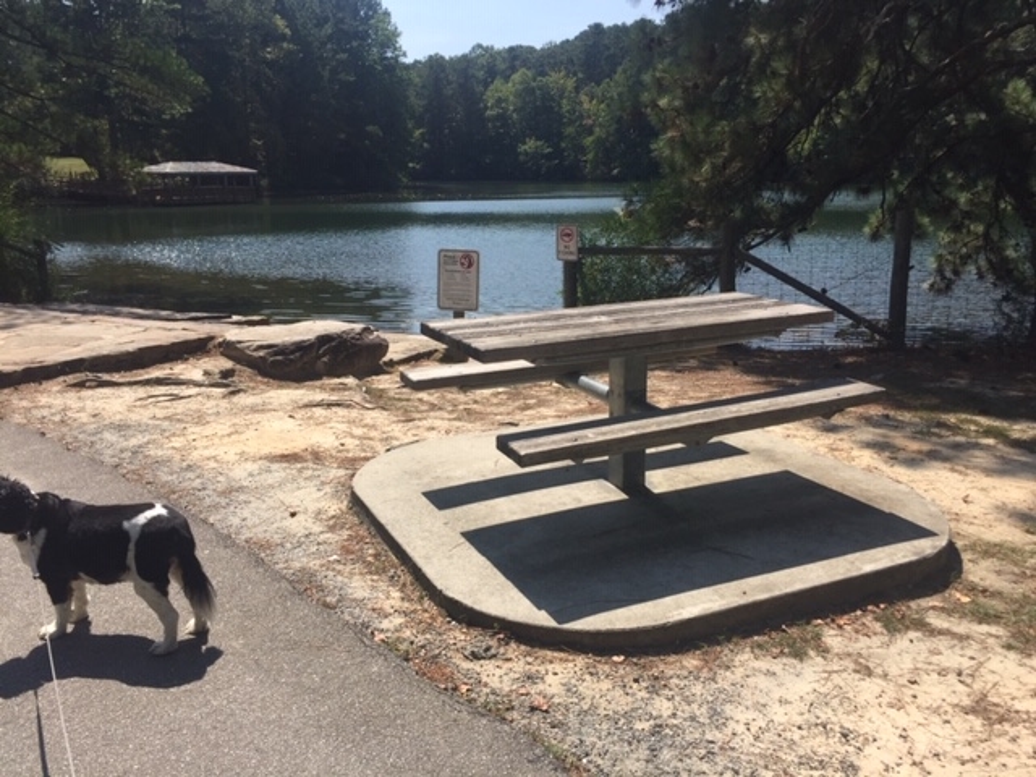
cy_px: 388
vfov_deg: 48.2
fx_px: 868
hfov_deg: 61.7
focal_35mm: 29
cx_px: 518
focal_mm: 4.15
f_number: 2.2
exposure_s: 1/1883
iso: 32
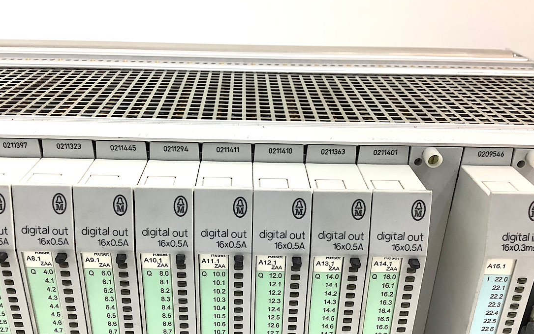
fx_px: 524
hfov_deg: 54.0
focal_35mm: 36
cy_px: 206
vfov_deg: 35.2
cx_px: 249
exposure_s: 1/50
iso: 100
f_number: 2.4
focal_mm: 3.3
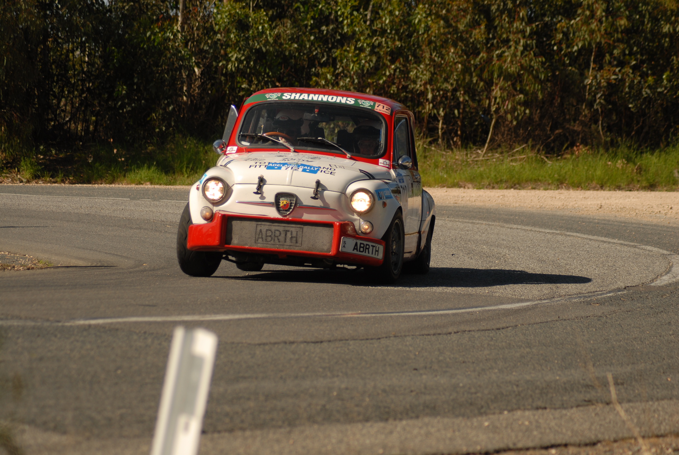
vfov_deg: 8.7
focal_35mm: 158
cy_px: 228
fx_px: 2974
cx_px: 340
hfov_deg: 13.0
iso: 100
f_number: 4.5
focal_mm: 105
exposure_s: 1/1000
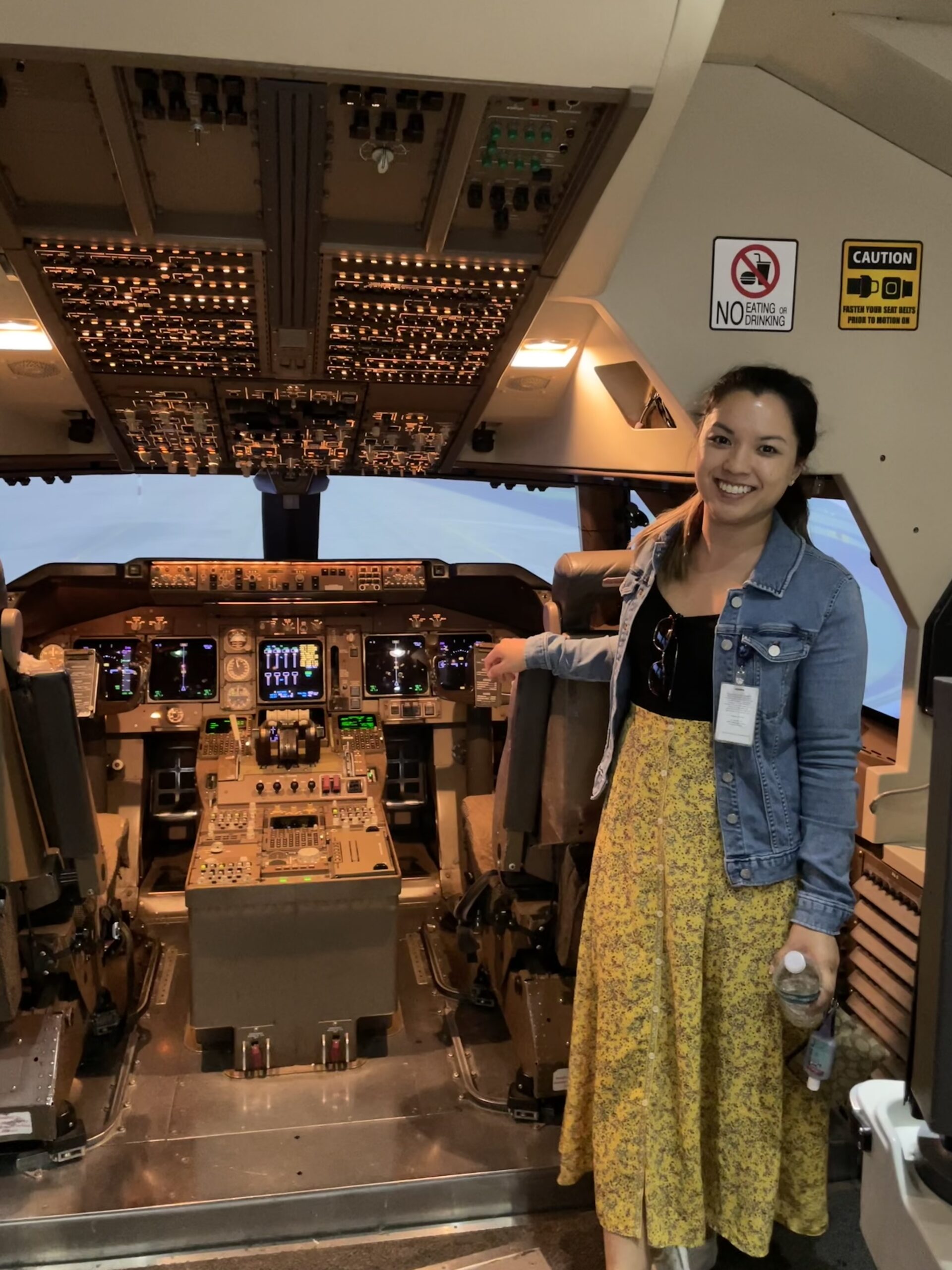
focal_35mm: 26
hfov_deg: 53.1
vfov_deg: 67.3
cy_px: 635
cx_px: 476
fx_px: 953
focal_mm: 4.2
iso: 800
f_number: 1.6
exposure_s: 1/27
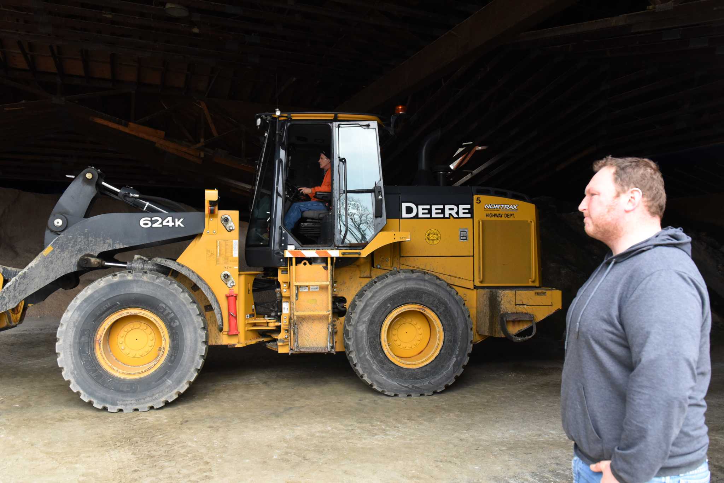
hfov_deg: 65.5
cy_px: 242
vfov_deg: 46.4
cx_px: 362
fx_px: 563
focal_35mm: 28
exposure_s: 1/1250
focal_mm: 28
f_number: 6.3
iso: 4000
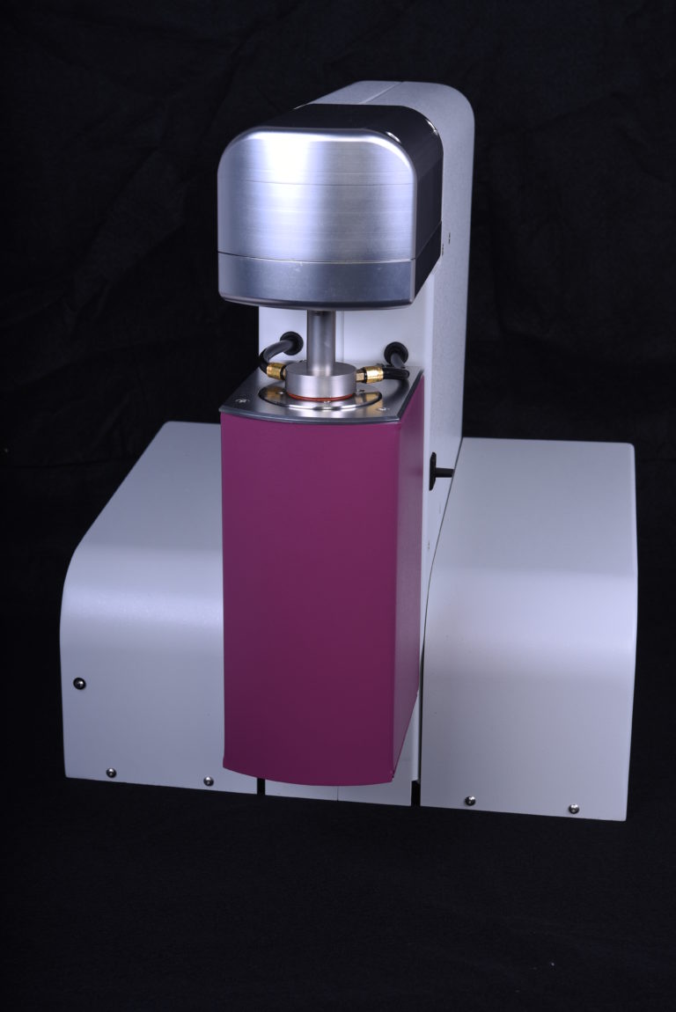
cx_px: 338
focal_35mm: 60
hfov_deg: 22.6
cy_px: 506
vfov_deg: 33.4
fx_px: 1688
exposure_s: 1/200
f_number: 11
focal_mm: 60
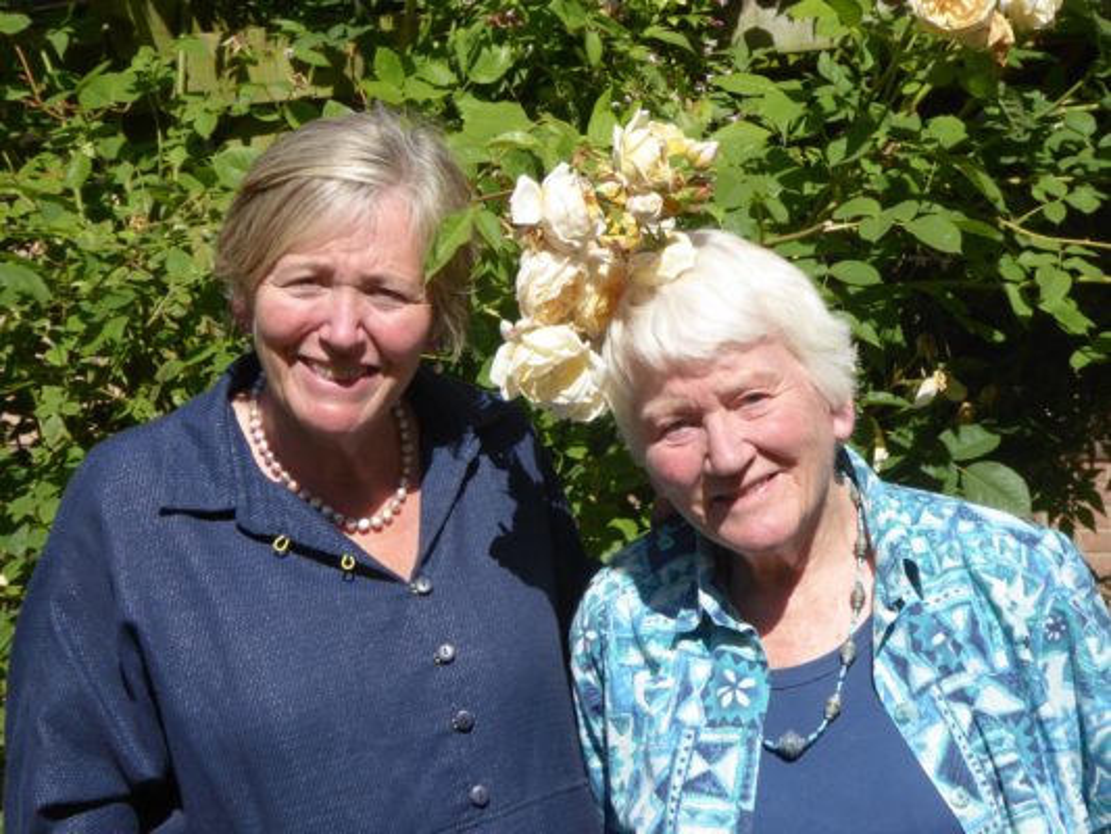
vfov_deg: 17.4
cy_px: 417
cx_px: 556
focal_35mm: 85
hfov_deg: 23.0
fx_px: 2729
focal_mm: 14.1
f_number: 4.7
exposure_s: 1/640
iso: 100
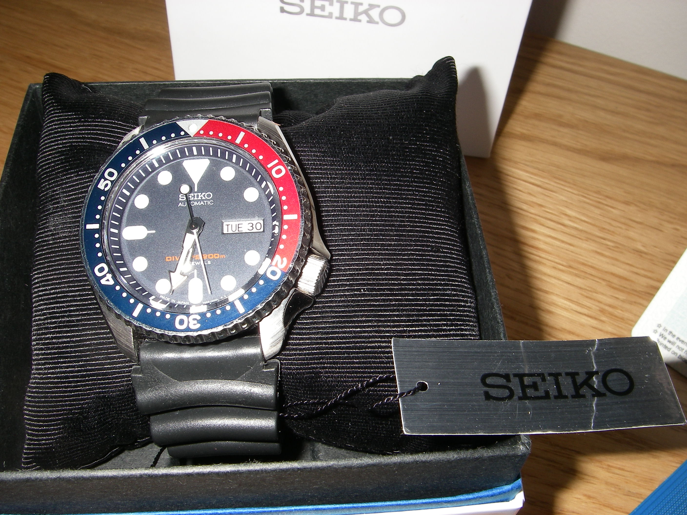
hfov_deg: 49.0
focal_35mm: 38
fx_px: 754
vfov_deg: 37.7
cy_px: 258
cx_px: 344
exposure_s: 1/40
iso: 64
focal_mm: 6.3
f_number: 6.6
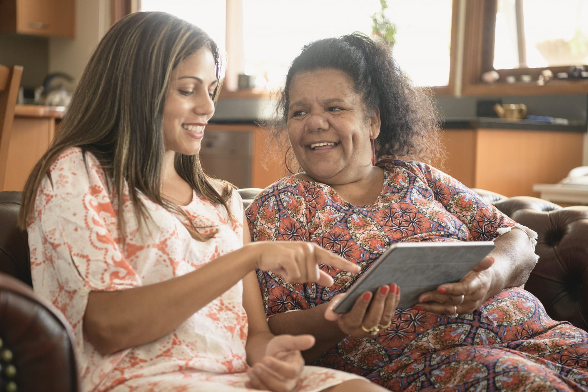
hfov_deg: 28.8
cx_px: 294
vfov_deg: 19.5
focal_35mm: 70
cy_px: 196
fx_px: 1143
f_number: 2.8
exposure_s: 1/125
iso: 1600
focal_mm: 70
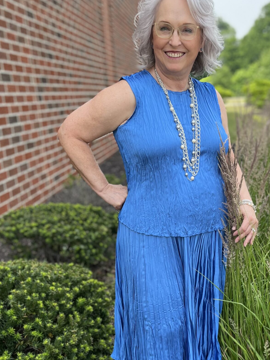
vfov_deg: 42.1
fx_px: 458
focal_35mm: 44
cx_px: 164
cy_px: 254
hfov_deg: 32.8
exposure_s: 1/727
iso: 50
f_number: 1.6
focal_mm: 5.1
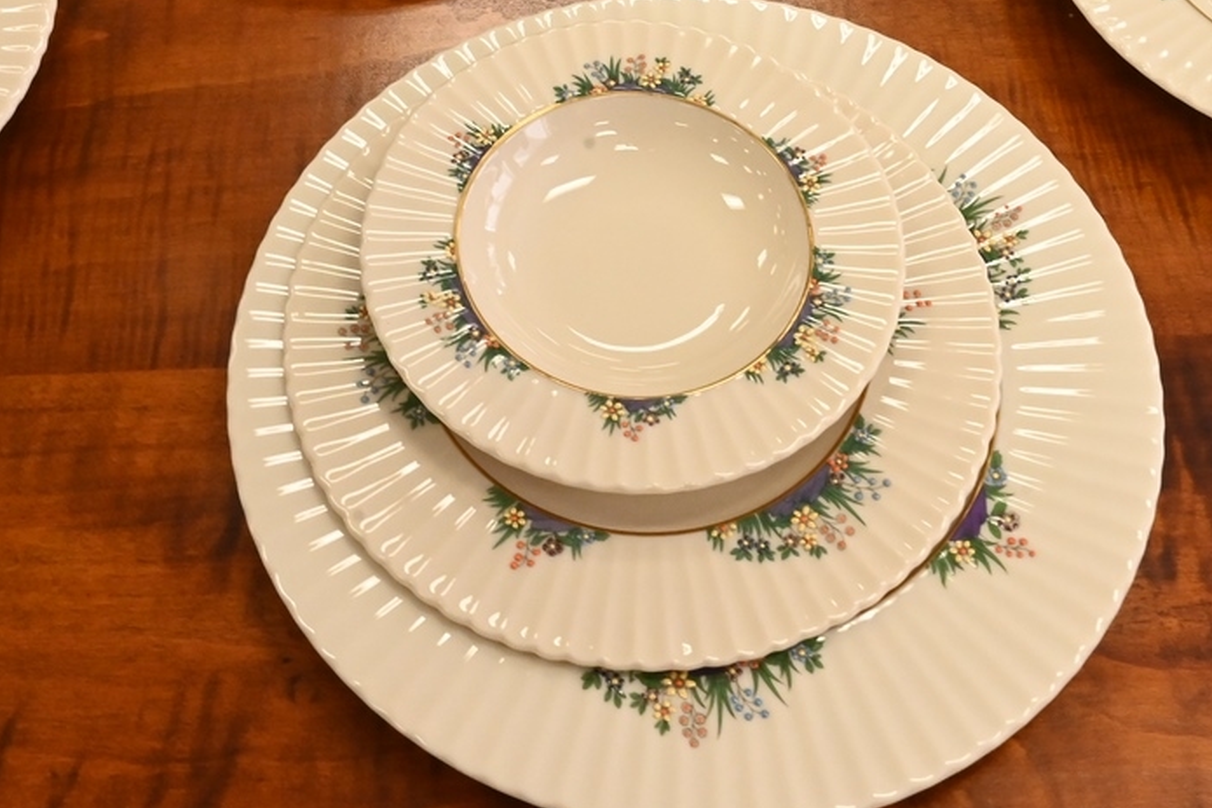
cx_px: 658
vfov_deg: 23.2
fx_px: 1885
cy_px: 0
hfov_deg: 35.6
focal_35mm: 56
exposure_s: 1/25
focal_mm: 24
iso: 3600
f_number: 18
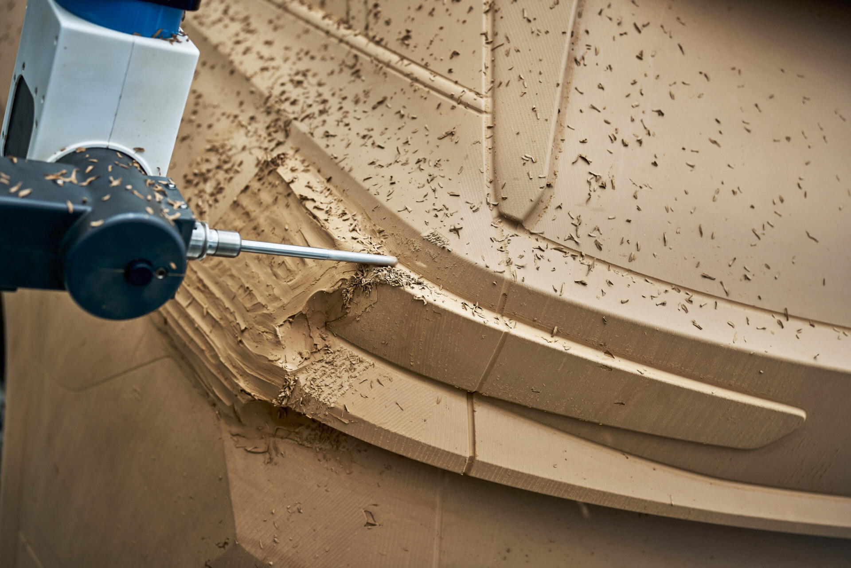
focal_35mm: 50
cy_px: 284
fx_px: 1182
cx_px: 426
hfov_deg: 39.6
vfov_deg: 27.0
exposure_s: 1/125
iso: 200
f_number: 2.5
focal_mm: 50
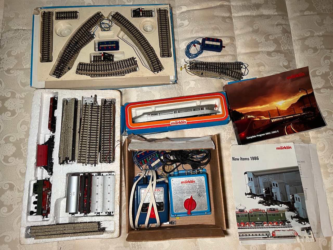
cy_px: 125
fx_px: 250
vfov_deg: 53.1
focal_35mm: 26
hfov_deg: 67.3
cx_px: 166
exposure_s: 1/60
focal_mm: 5.7
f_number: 1.5
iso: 250
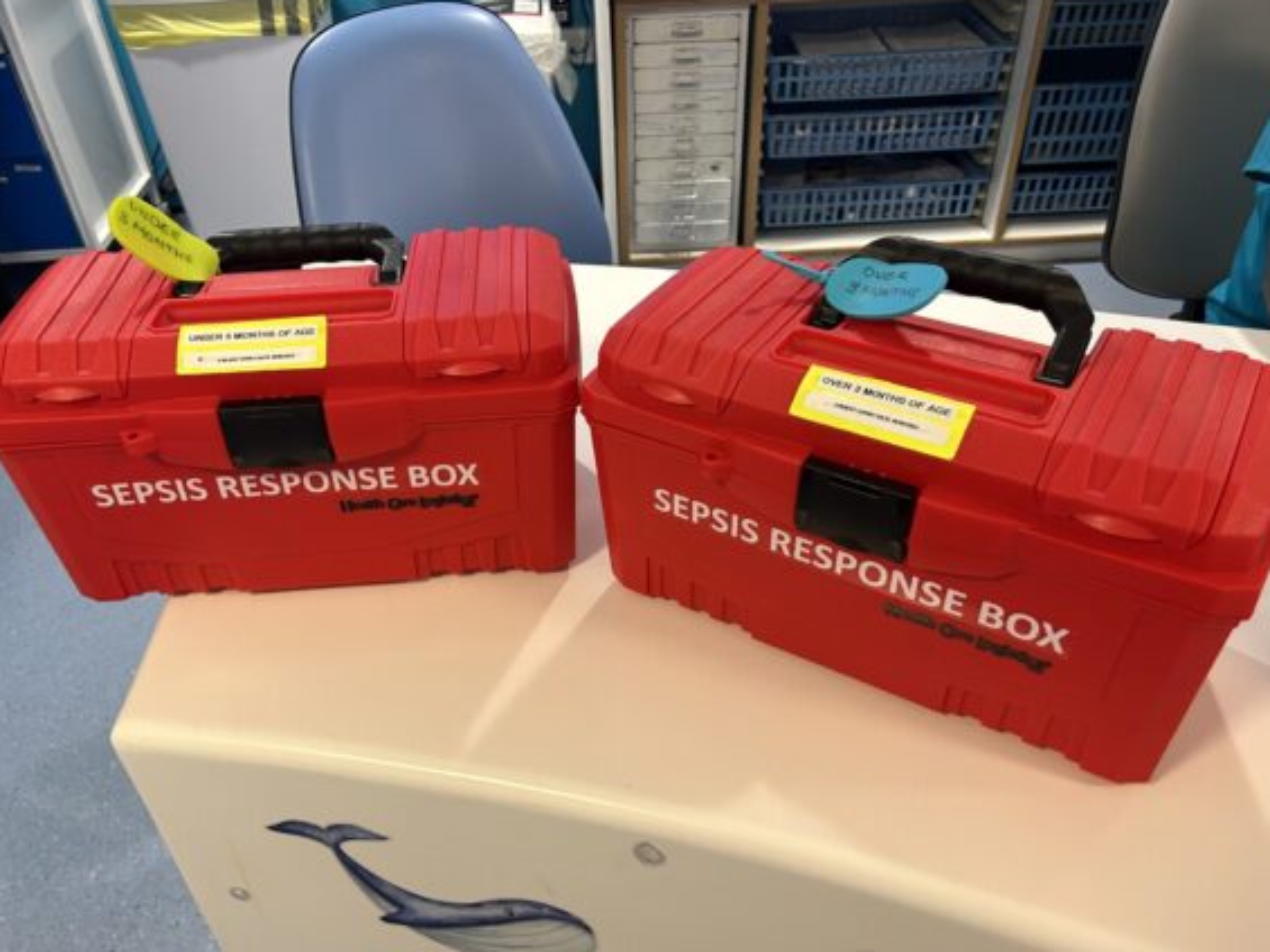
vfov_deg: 48.2
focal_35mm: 29
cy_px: 513
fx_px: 1064
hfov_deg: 61.6
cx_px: 593
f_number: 1.5
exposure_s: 1/60
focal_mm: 5.7
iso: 250
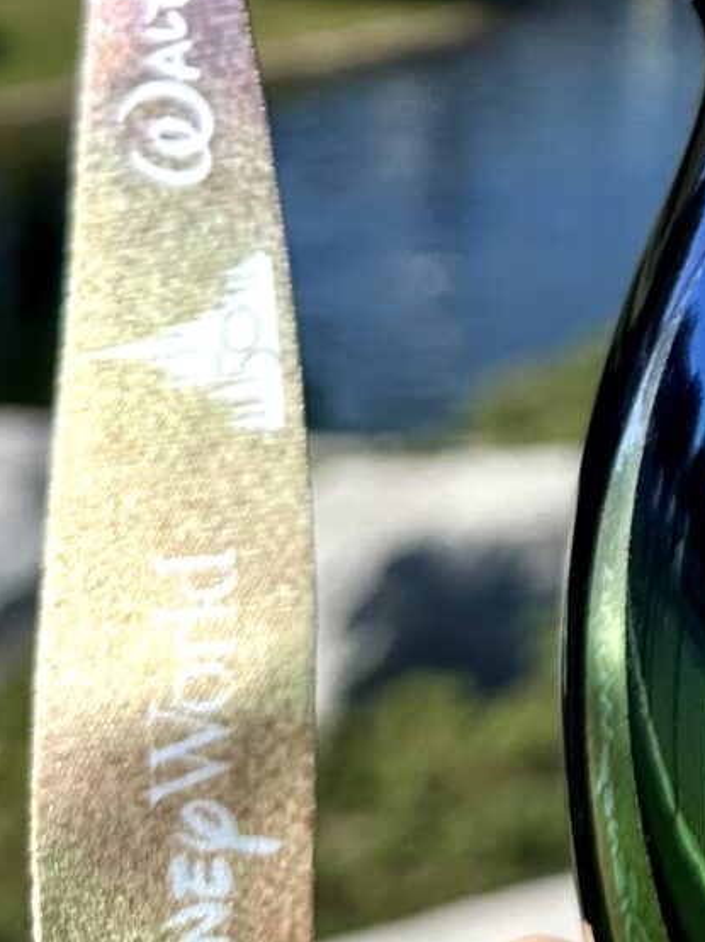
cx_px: 1407
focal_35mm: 111
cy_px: -403
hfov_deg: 11.9
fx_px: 3017
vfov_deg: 16.4
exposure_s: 1/4184
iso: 80
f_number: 1.78
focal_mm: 6.86
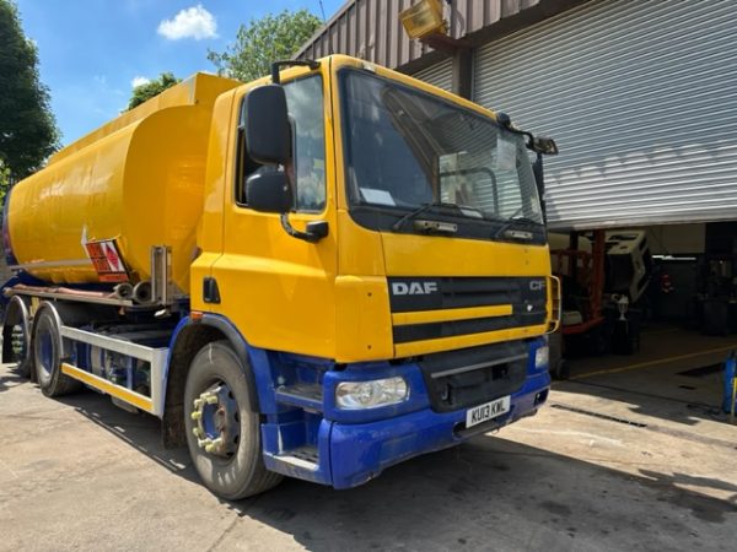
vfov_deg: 56.8
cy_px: 276
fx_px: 511
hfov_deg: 71.6
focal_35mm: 24
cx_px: 368
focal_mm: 6.86
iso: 80
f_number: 1.78
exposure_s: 1/2809
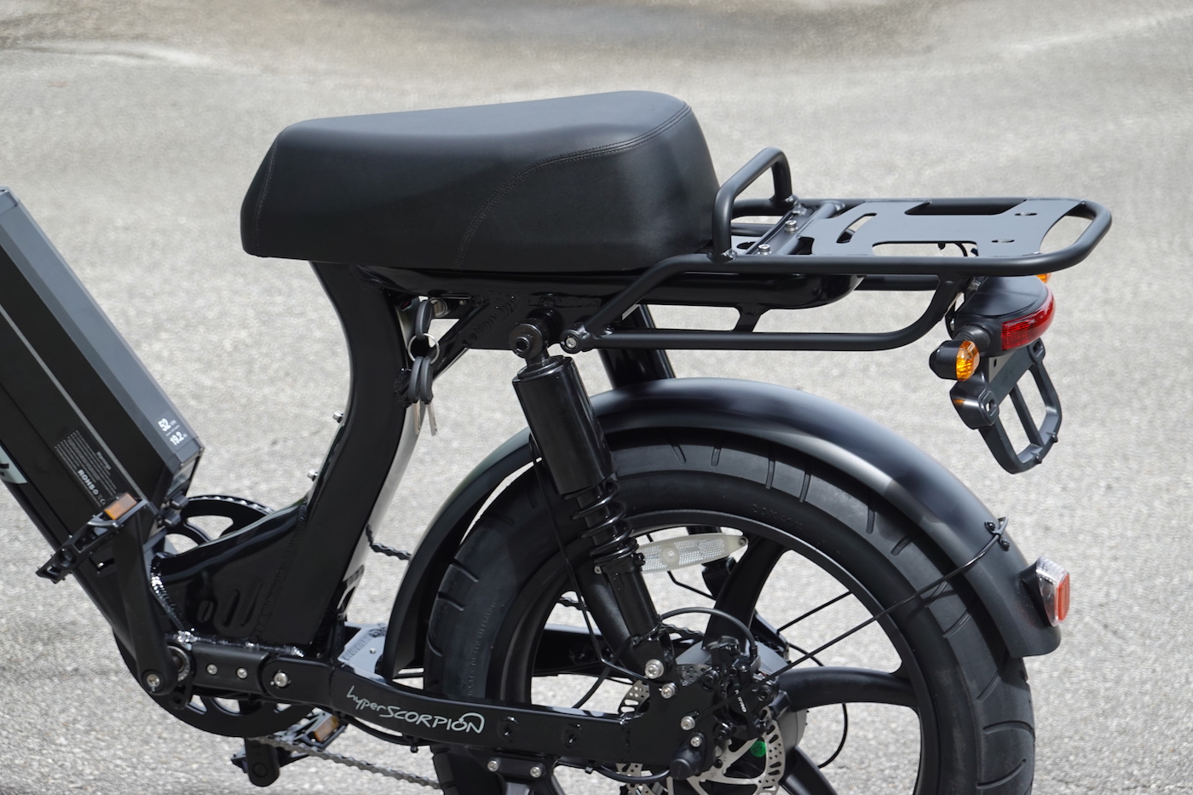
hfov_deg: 12.9
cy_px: 398
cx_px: 596
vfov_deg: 8.6
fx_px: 5268
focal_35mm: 159
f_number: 4.5
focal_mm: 57.82
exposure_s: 1/250
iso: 100
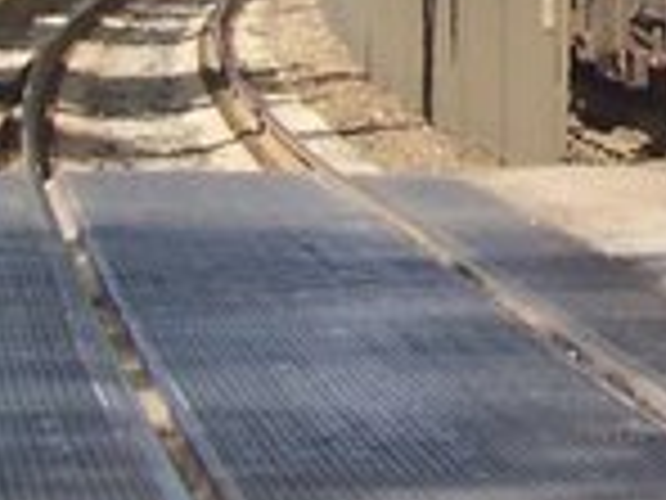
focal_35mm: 306
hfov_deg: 6.3
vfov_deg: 4.8
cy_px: -423
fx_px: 5887
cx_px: 1359
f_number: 6.7
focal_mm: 10.8
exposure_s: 1/250
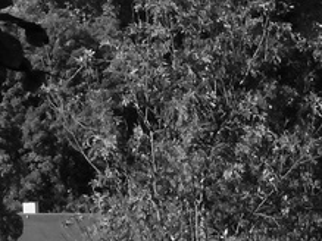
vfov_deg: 3.2
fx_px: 4286
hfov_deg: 4.3
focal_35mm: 461
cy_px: -198
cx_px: 235
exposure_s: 1/800
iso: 100
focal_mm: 12.6
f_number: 4
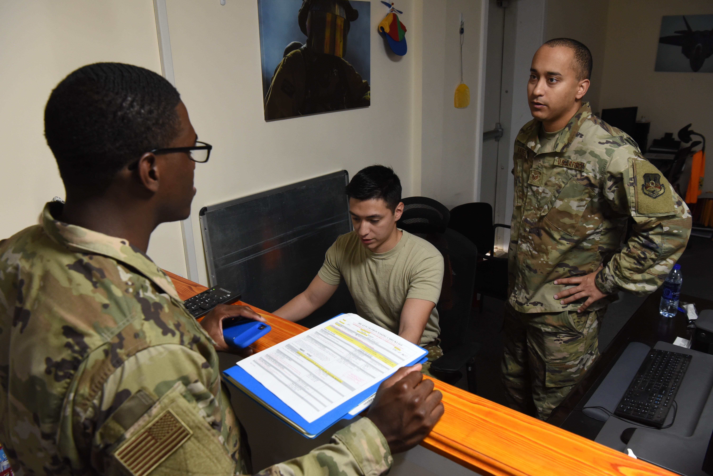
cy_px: 238
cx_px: 356
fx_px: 575
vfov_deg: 45.0
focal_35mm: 29
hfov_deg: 63.6
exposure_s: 1/60
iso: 2500
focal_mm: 29
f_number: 6.3
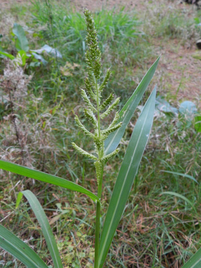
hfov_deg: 44.2
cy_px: 134
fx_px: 248
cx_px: 100
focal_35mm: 32
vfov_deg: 56.8
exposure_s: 1/80
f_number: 3.7
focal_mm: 5.6
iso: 160
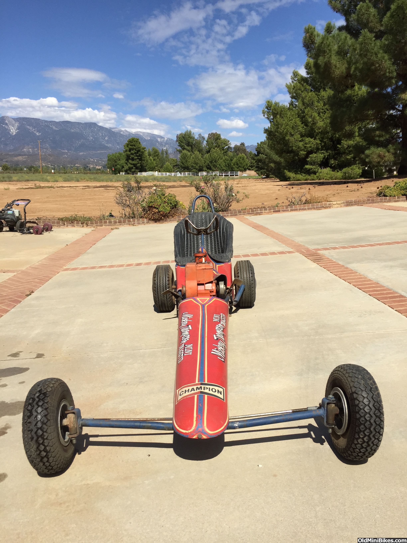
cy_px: 272
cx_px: 204
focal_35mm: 29
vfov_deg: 61.7
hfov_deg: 48.2
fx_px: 455
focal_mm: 4.15
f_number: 2.2
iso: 32
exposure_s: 1/2639
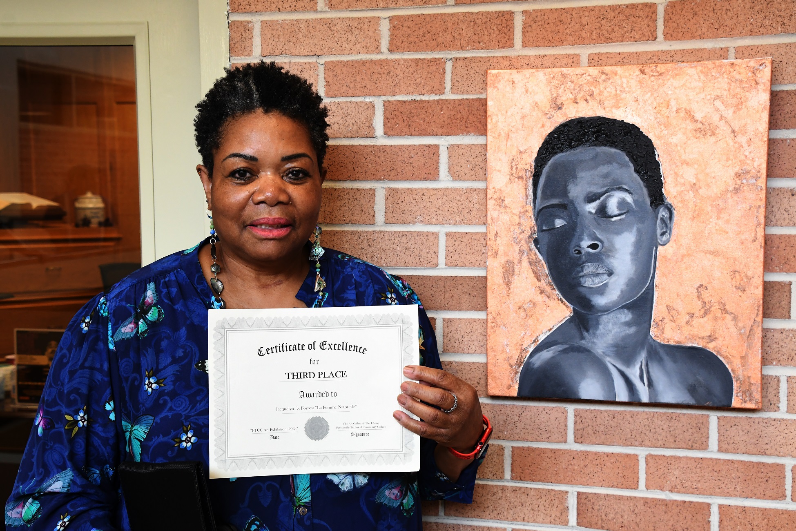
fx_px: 995
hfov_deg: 43.6
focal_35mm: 45
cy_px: 266
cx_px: 398
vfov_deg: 29.9
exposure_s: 1/160
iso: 1600
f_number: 6.3
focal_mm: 30
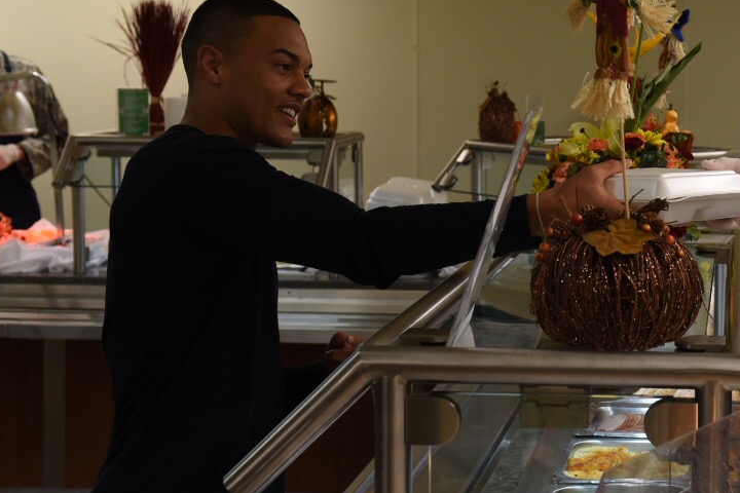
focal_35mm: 81
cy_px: 191
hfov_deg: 24.4
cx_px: 660
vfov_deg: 16.8
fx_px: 1665
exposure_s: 1/320
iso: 800
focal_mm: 36
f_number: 4.5
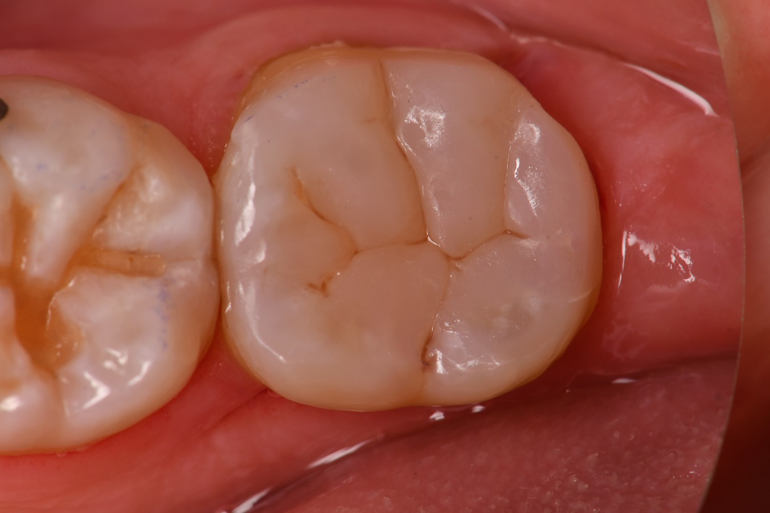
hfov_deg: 13.1
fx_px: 3356
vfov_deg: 8.7
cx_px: 385
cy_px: 256
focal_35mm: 157
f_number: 32
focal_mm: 105
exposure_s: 1/160
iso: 200
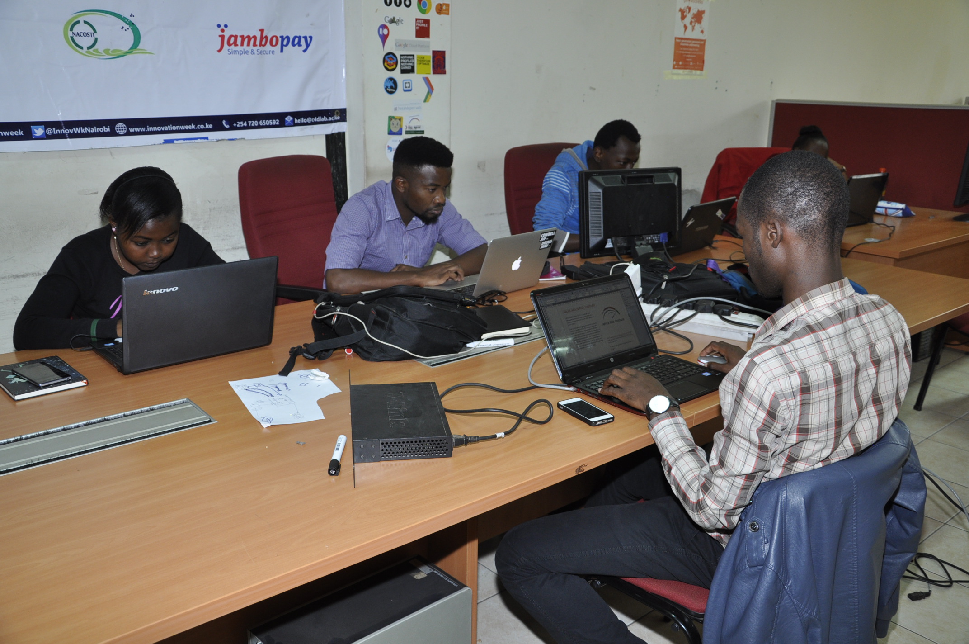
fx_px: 847
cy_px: 322
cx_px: 484
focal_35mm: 32
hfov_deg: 59.6
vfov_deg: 41.6
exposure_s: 1/60
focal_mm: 21
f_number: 5
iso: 500
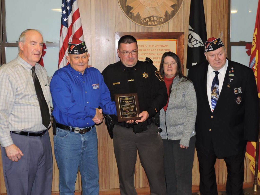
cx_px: 130
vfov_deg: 29.1
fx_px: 376
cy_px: 98
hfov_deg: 38.2
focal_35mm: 50
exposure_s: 1/30
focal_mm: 8.9
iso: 320
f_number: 3.6
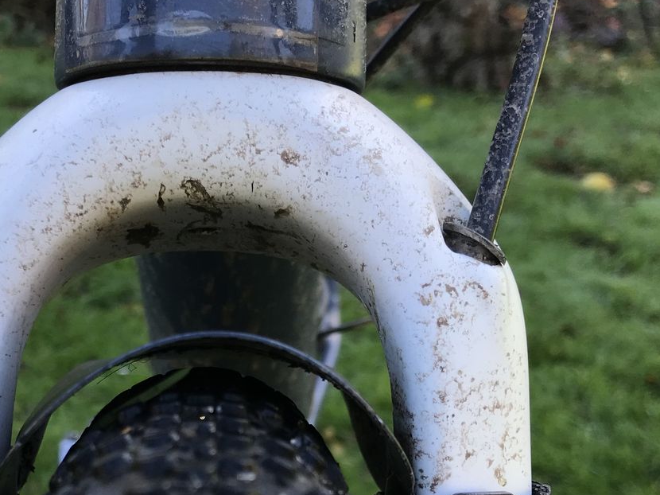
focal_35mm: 54
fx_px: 1029
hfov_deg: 35.2
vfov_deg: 26.6
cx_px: 216
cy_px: 379
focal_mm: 3.99
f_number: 1.8
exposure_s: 1/163
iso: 20
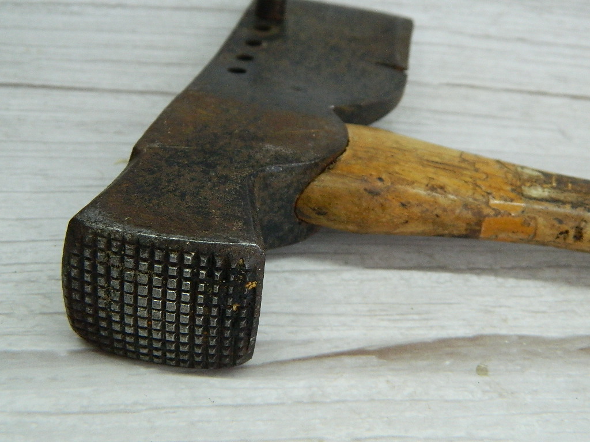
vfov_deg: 30.9
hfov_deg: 40.4
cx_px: 295
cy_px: 221
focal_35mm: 47
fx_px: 801
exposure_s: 1/160
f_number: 3.6
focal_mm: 8.4
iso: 400
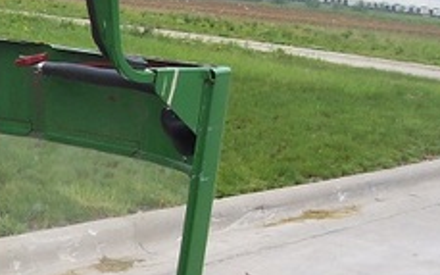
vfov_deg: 14.0
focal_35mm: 93
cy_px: 202
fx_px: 1115
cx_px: -56
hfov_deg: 21.1
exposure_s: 1/350
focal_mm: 5.6
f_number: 5.6
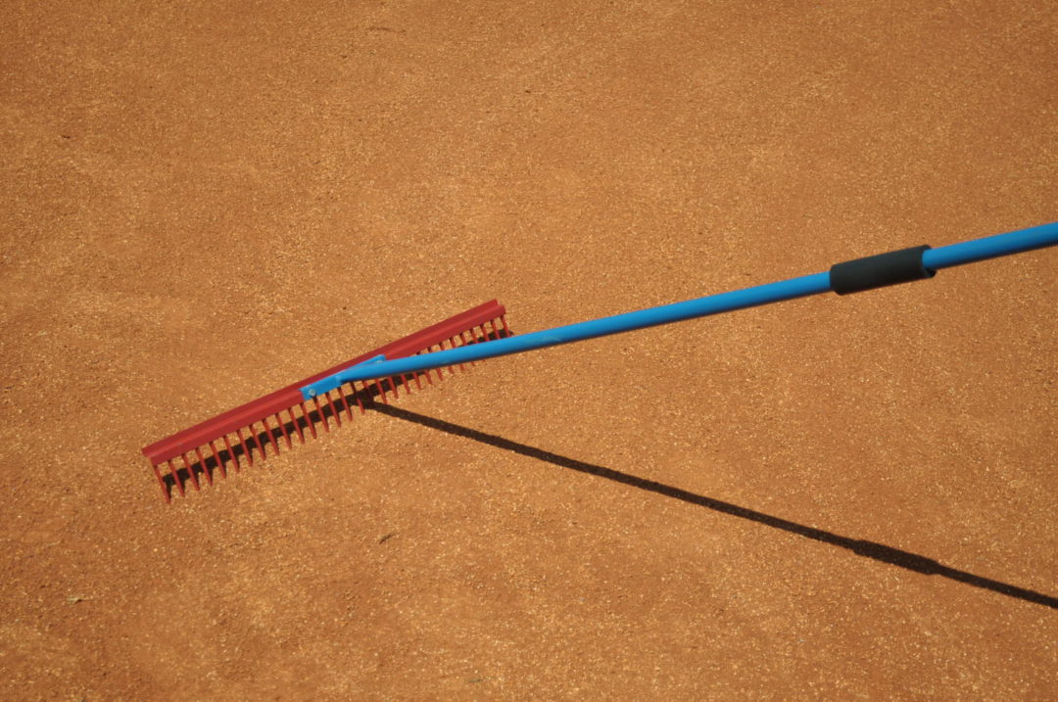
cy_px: 351
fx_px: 1673
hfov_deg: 35.1
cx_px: 529
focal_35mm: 57
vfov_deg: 23.7
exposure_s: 1/1600
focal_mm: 38
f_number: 5
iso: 200
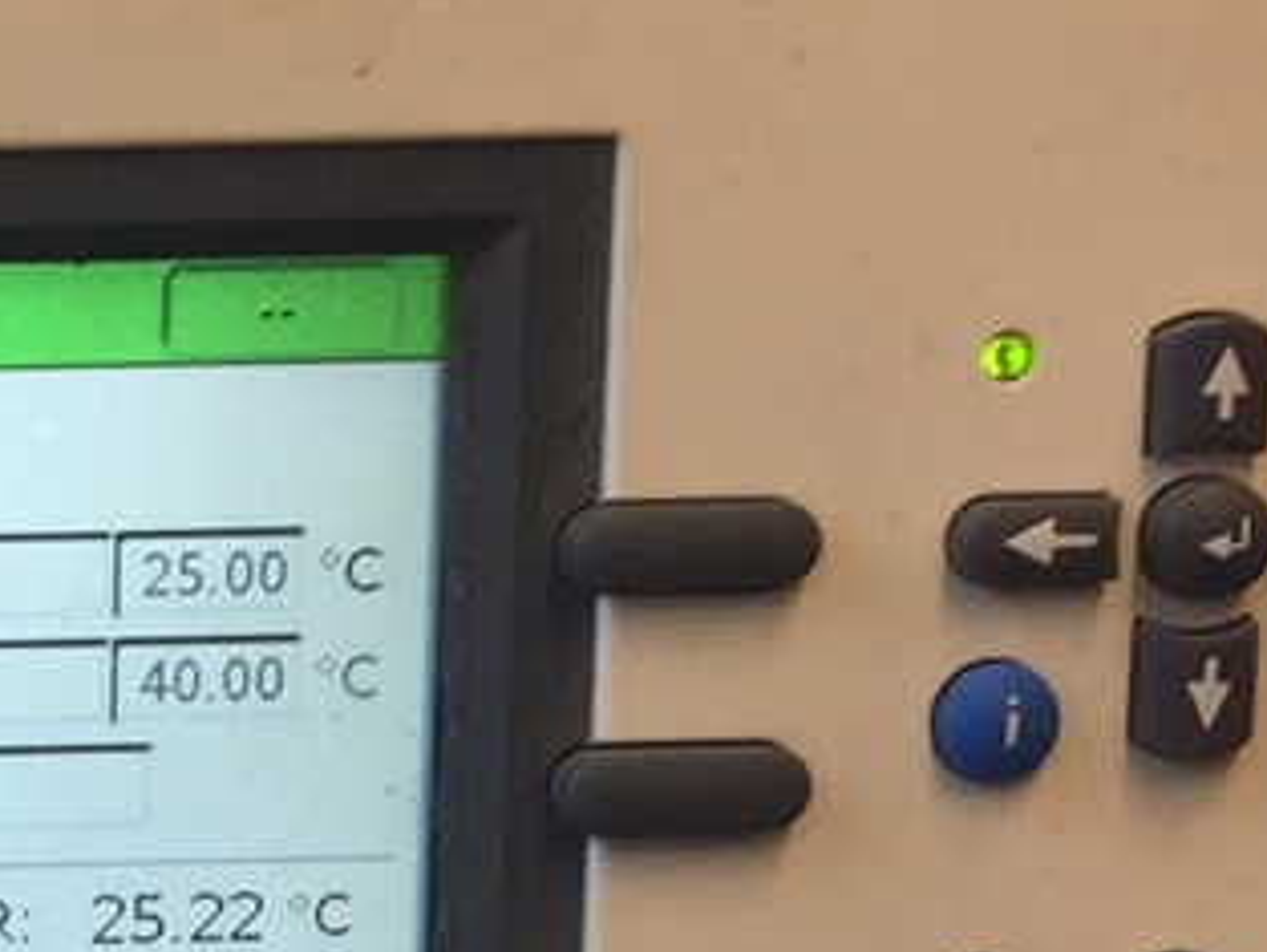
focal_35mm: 151
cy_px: 1369
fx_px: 5529
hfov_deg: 11.5
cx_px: -1461
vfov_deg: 9.6
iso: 40
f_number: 2.2
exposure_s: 1/50
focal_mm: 4.15
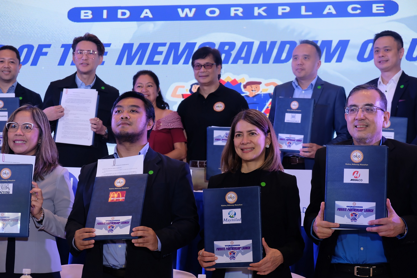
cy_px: 139
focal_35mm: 79
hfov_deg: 25.7
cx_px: 208
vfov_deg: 17.3
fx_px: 915
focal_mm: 52.7
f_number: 4
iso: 400
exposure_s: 1/60
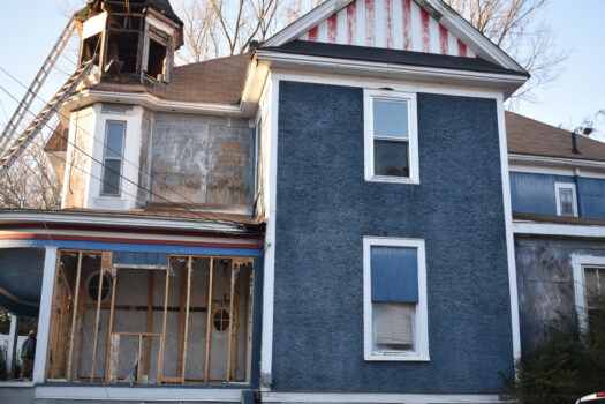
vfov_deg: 30.8
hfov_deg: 45.0
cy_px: 202
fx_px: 731
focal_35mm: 44
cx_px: 302
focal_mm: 29
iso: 400
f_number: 5
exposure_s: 1/250
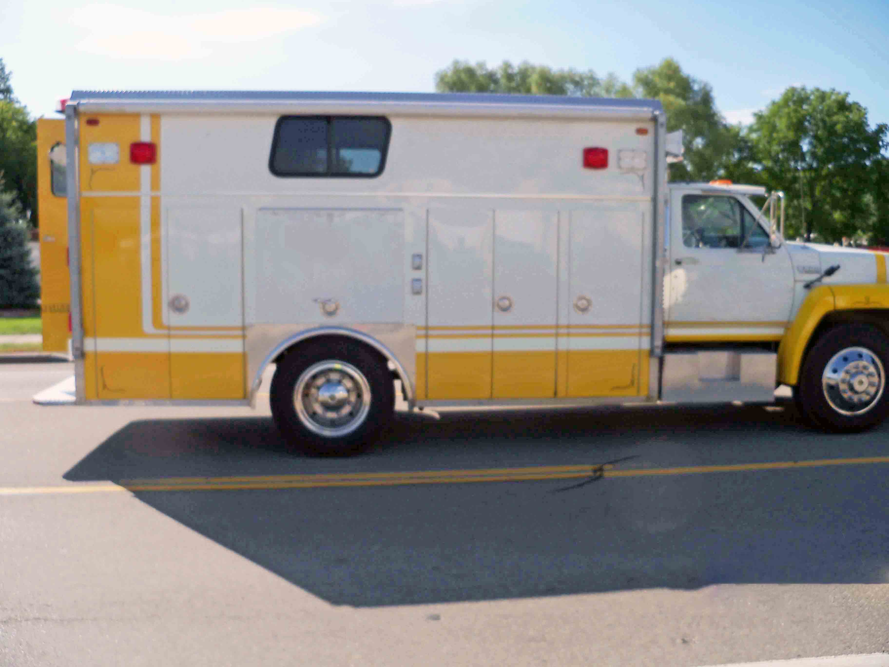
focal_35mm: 35
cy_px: 334
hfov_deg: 52.6
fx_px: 899
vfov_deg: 40.7
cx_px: 444
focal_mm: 6.2
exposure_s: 1/640
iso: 80
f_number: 3.5
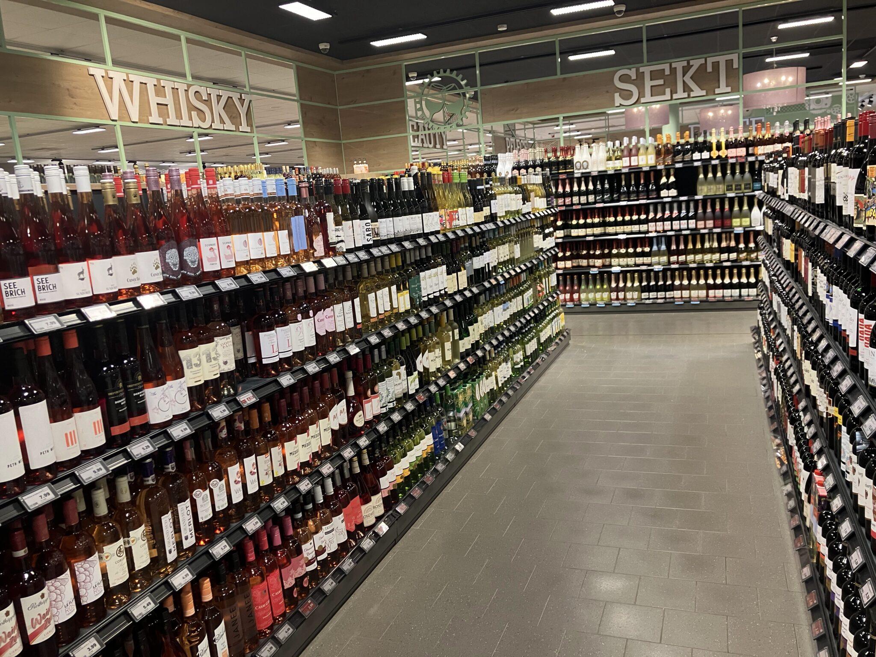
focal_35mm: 28
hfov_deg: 63.4
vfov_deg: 49.7
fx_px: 709
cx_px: 438
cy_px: 328
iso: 100
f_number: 1.8
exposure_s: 1/60
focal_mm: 3.99
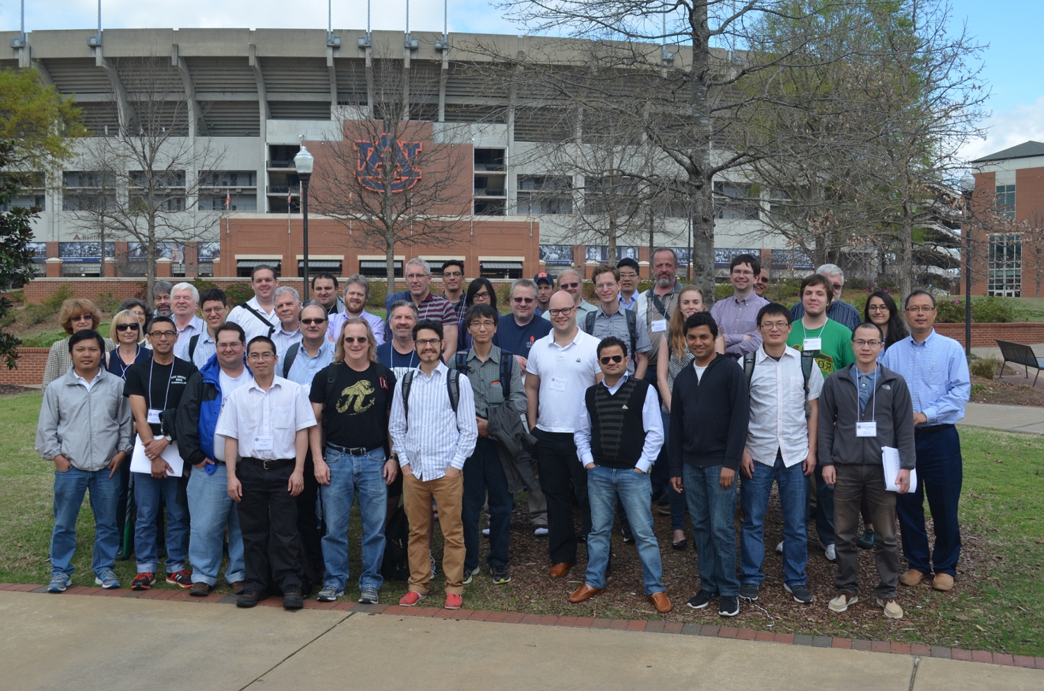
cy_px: 346
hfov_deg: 49.6
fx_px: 1128
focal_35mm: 39
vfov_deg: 34.1
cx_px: 522
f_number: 8
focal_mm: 26
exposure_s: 1/250
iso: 140
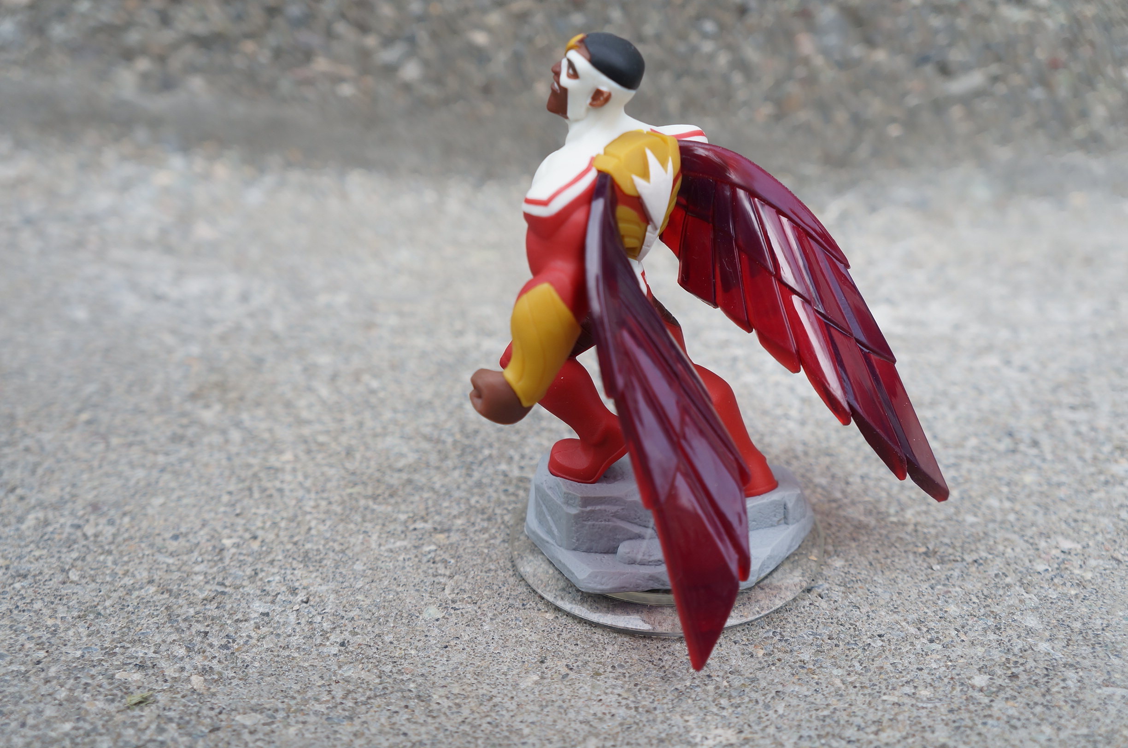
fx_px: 1361
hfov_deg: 45.0
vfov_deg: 30.7
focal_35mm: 44
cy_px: 374
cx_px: 564
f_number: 4.5
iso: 200
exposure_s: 1/500
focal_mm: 29
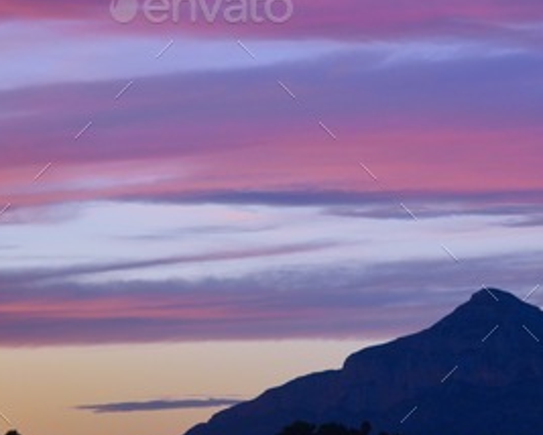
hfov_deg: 11.2
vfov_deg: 9.0
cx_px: 500
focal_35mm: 171
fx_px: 2751
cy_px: 103
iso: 720
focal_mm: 55
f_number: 5.6
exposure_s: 1/60
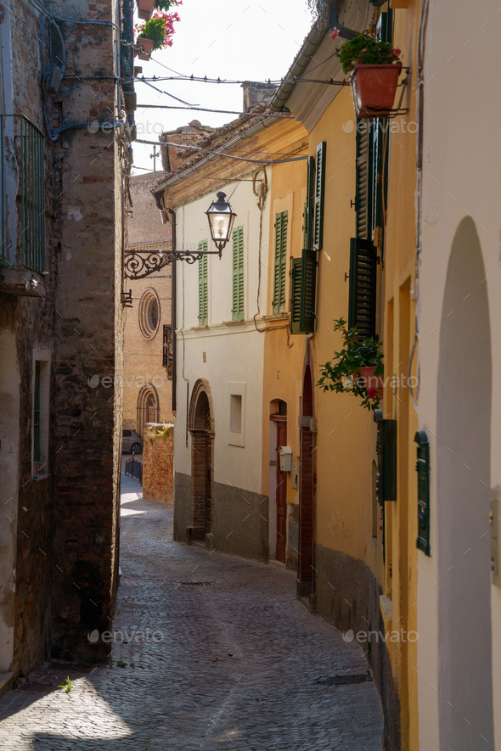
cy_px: 376
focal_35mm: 92
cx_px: 250
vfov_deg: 22.1
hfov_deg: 14.9
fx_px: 1920
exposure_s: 1/30
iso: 100
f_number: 11
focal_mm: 92
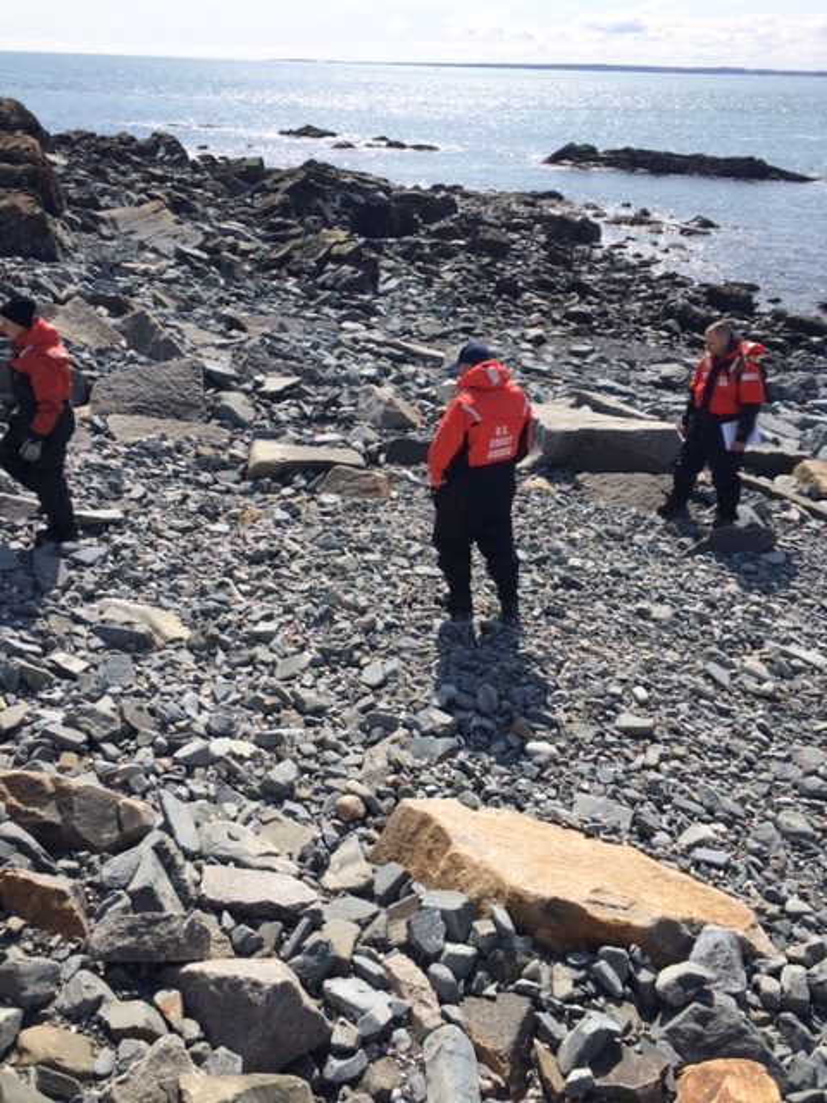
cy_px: 552
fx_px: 924
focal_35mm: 29
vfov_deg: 61.7
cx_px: 414
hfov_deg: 48.2
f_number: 2.2
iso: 32
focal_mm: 4.15
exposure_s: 1/2564
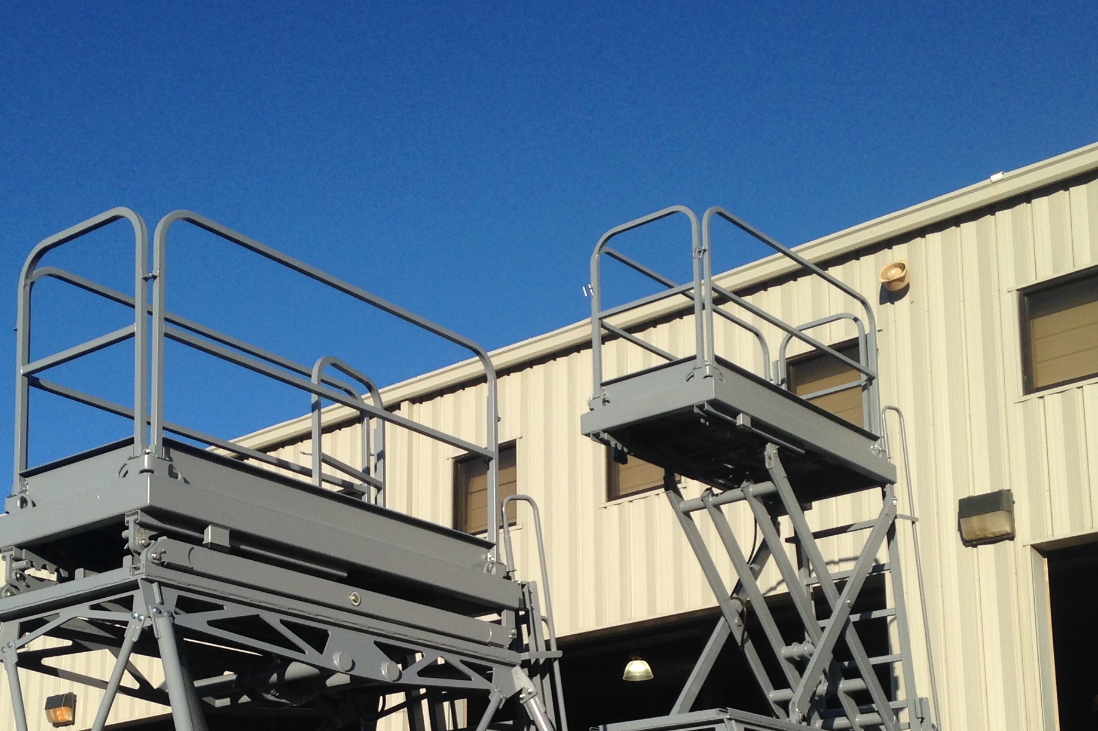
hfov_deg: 32.8
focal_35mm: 61
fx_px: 1860
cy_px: 641
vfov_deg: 21.8
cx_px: 481
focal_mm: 4.12
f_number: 2.4
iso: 50
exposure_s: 1/1869
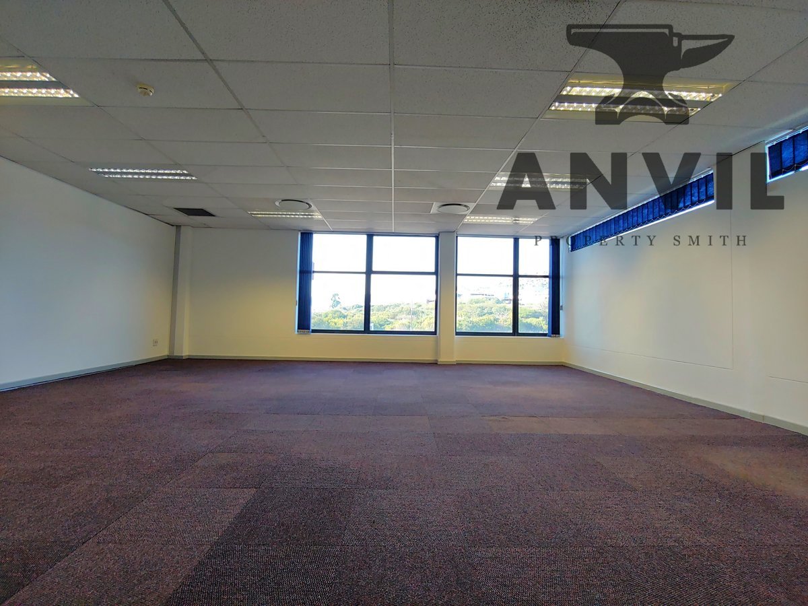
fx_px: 373
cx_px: 404
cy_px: 303
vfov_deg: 78.1
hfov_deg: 94.5
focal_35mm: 16
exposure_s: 1/50
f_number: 1.9
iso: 50
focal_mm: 2.18
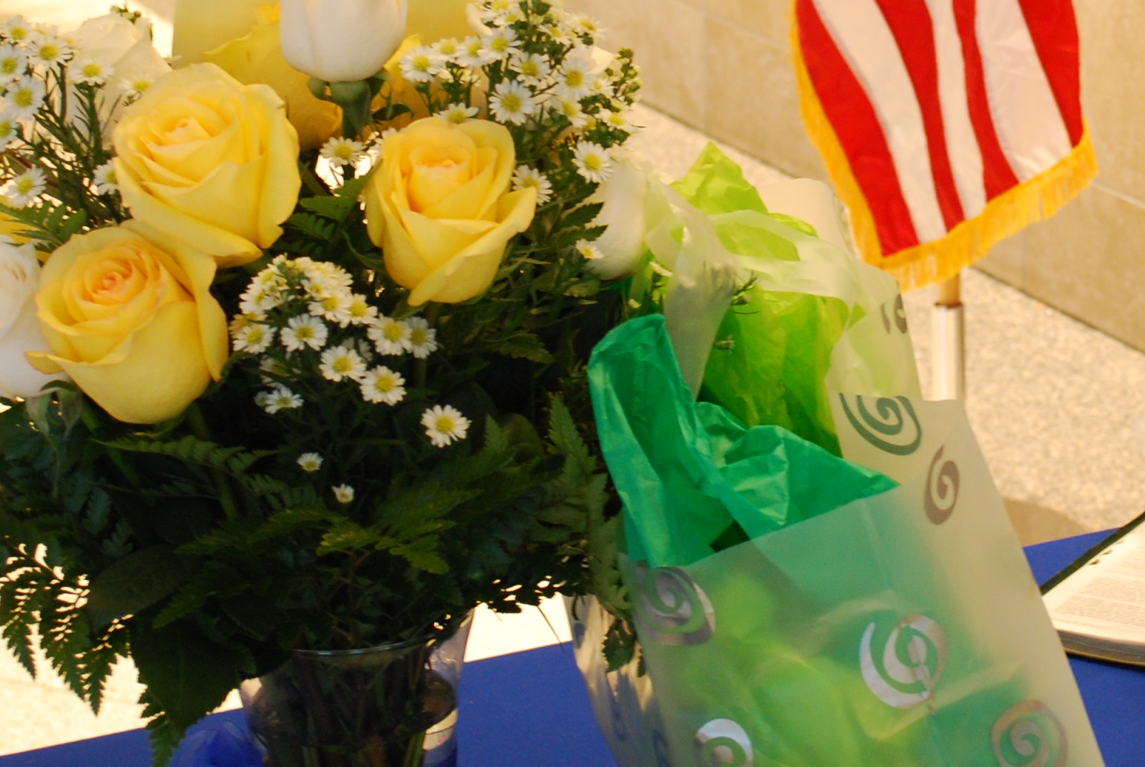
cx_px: 796
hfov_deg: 17.7
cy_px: 57
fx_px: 3662
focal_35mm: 115
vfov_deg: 11.9
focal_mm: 32
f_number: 5.6
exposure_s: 1/15
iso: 400
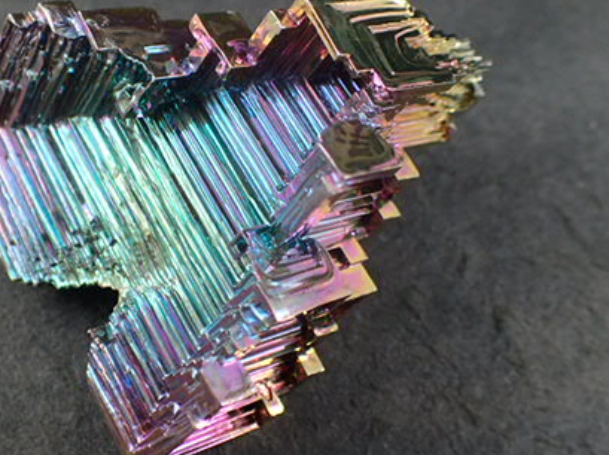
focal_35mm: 47
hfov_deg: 40.1
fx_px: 826
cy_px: 211
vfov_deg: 30.8
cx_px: 217
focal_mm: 5.5
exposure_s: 1/250
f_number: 2.3
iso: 100
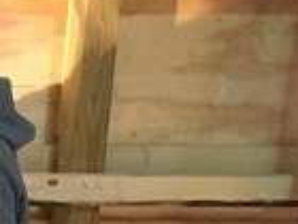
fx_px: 1438
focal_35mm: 167
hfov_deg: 10.5
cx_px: -367
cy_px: 308
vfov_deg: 8.7
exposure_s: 1/17
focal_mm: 4.15
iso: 200
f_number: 2.2
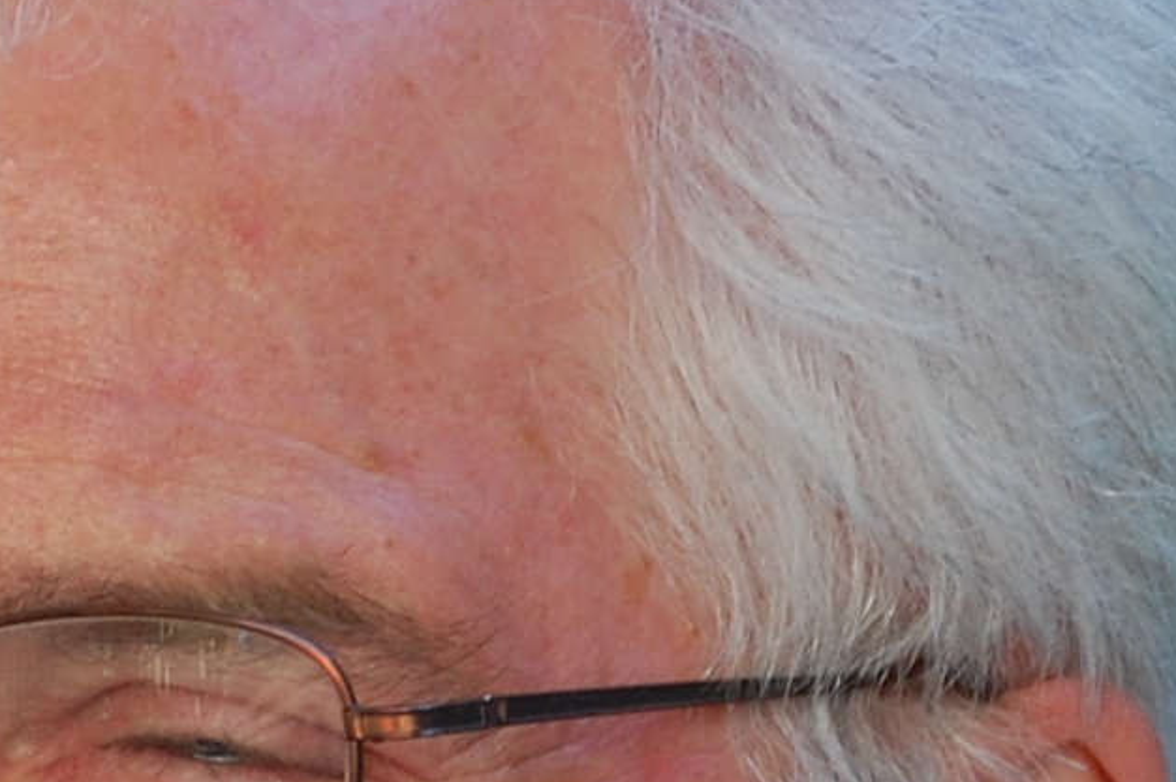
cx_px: 314
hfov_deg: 3.2
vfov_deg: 2.1
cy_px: 1088
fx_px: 21178
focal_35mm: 649
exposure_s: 1/250
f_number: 4.8
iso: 400
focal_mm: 90
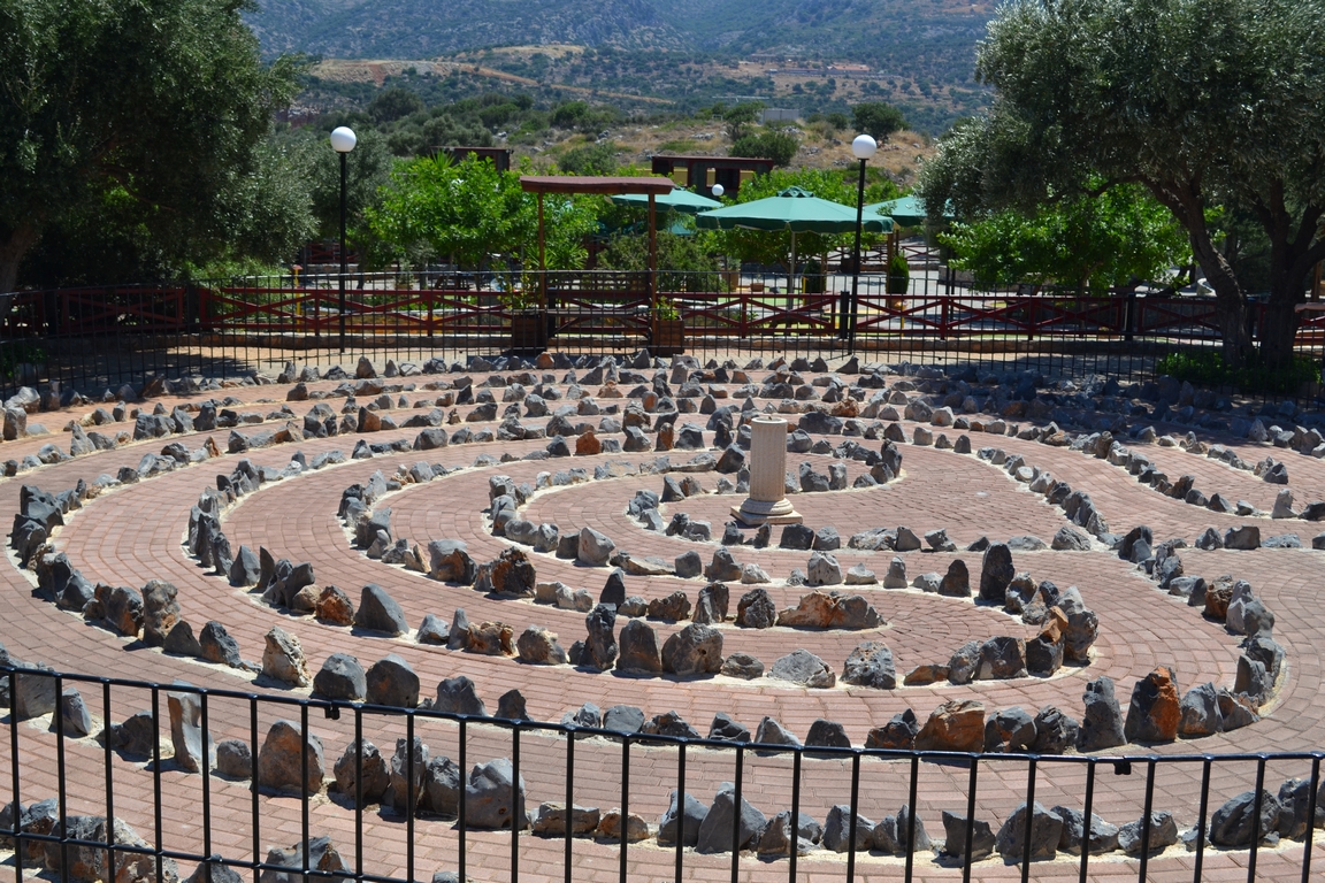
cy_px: 442
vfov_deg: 29.9
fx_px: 1656
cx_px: 662
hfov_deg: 43.6
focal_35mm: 45
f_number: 8
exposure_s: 1/250
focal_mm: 30
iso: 100
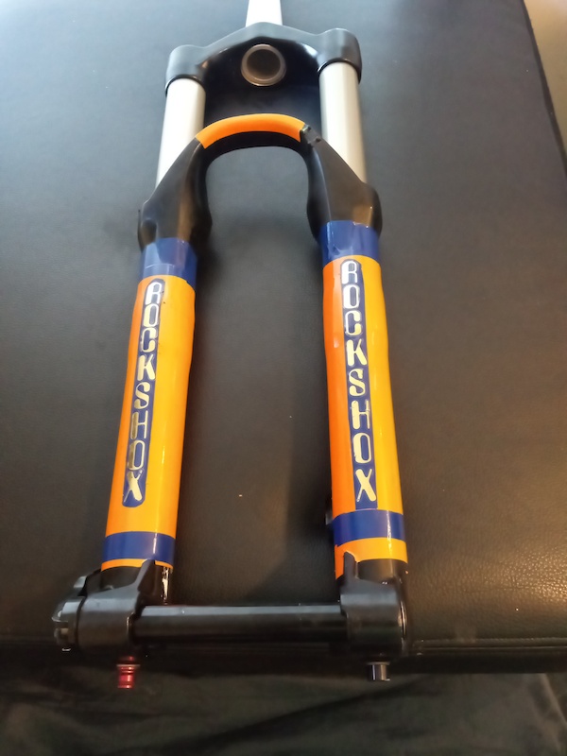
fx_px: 612
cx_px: 284
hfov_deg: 49.7
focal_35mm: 28
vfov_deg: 63.4
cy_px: 378
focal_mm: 3.71
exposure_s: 1/30
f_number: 2.2
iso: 1303
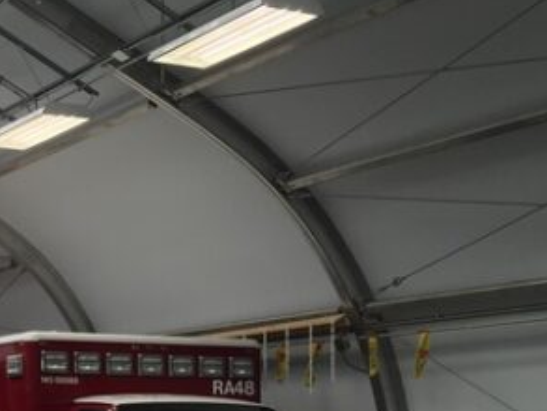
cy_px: 409
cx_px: -138
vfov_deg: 18.9
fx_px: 1201
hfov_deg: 23.1
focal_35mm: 76
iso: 50
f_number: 2.2
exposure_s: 1/120
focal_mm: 4.15
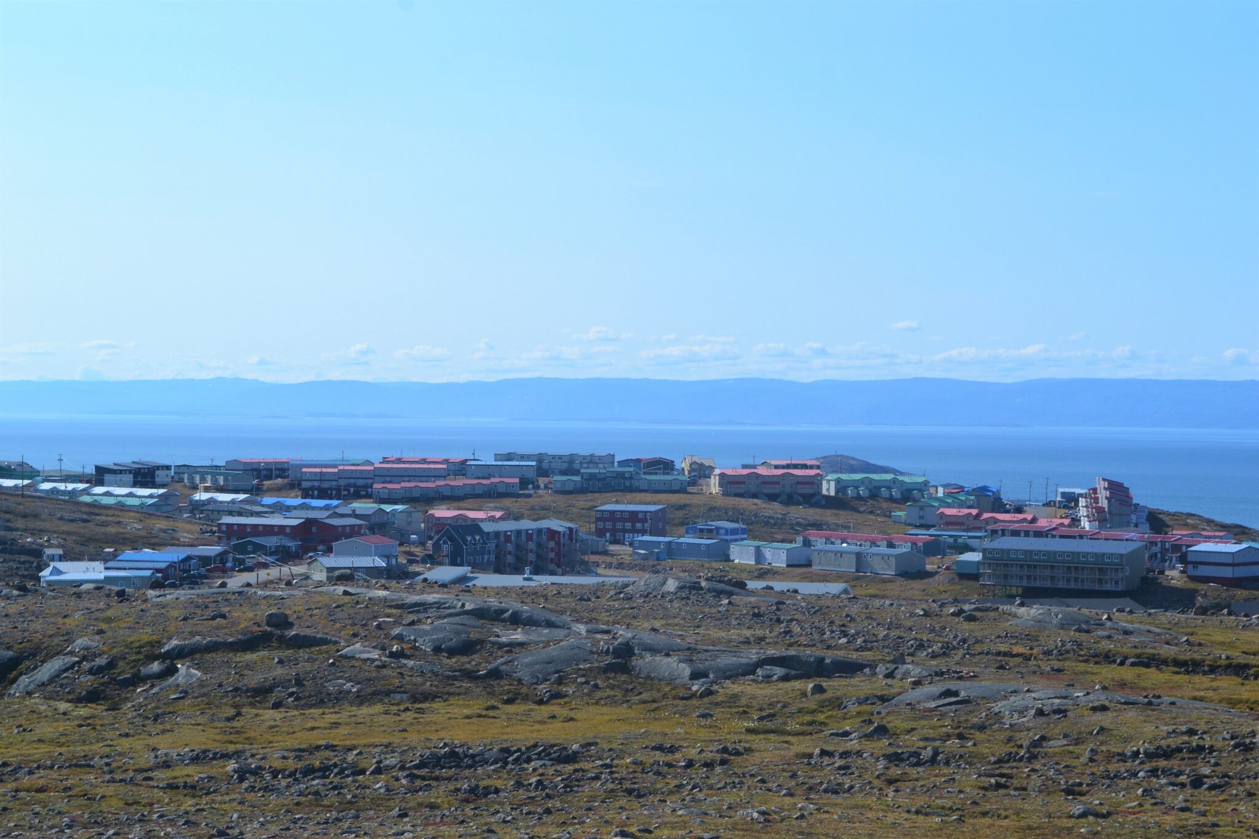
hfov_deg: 24.6
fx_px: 2885
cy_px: 420
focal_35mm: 82
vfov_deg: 16.6
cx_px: 630
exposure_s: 1/500
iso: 320
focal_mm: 55
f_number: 11
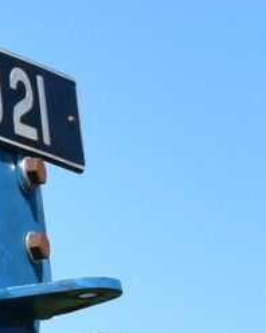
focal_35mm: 320
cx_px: -1149
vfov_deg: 6.0
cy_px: 100
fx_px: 3153
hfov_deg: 4.1
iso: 400
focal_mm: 22
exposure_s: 1/400
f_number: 11
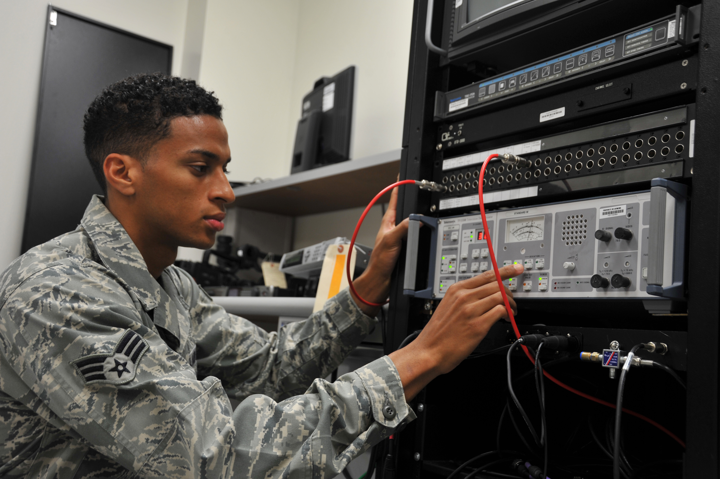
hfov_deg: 48.5
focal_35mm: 40
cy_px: 240
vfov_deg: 33.4
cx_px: 360
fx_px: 799
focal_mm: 40
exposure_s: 1/30
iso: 400
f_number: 6.3
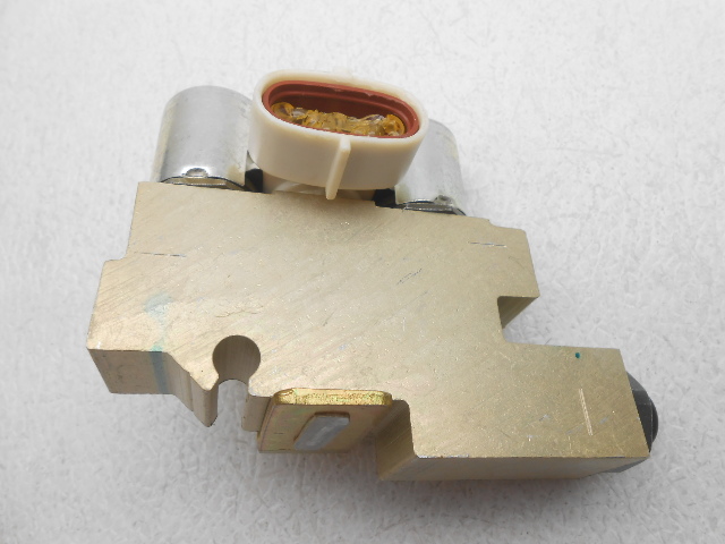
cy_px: 272
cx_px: 362
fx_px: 545
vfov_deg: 53.1
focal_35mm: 26
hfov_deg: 67.3
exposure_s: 1/30
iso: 80
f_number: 3.5
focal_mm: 4.6
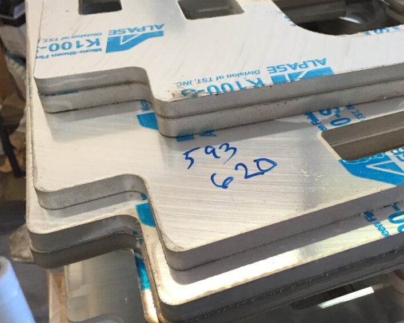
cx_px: 274
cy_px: 134
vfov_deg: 36.4
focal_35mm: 41
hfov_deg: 44.0
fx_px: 490
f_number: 2.2
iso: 50
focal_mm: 4.15
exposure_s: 1/30
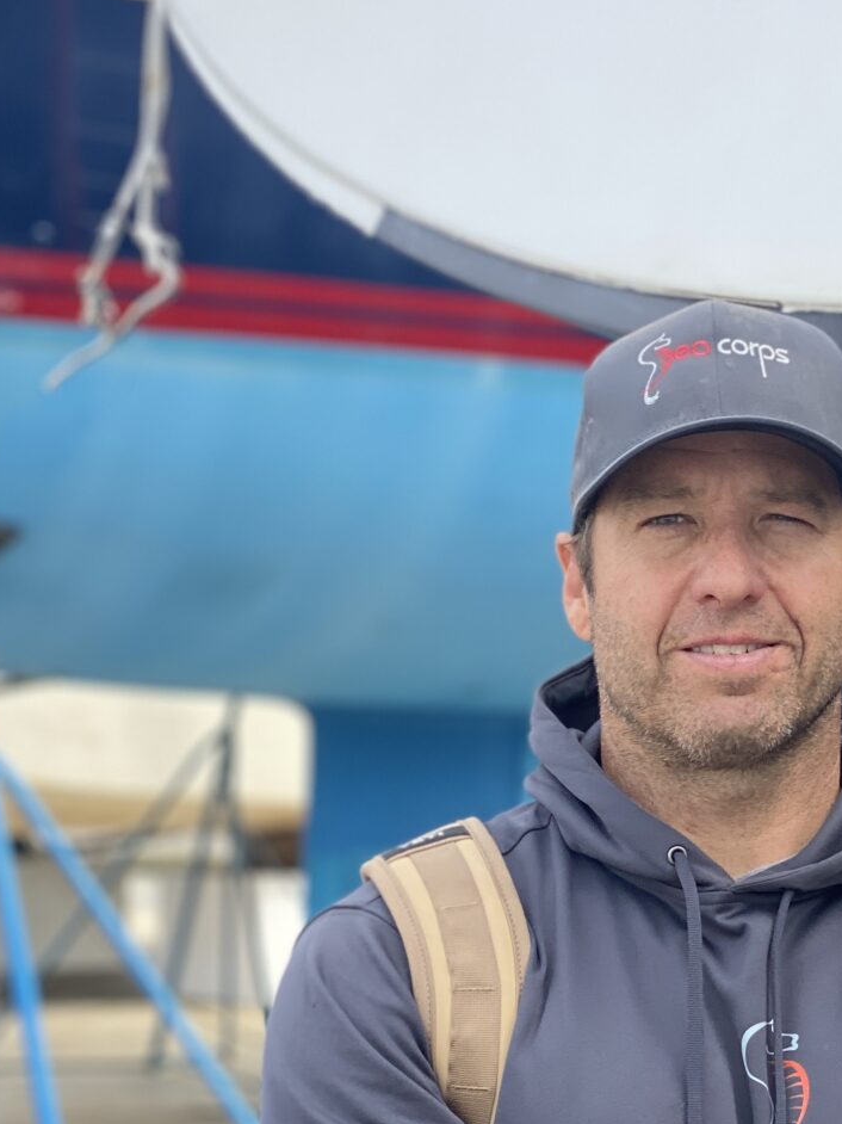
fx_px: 3439
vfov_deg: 18.5
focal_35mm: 106
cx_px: 731
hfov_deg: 13.8
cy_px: 821
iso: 20
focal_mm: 6
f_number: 2
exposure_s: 1/695
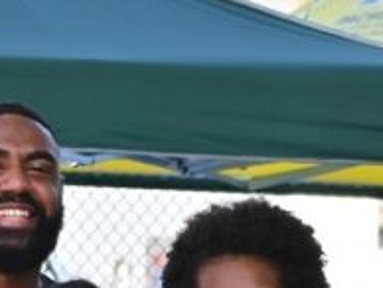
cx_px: 523
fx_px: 5893
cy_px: 480
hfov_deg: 3.7
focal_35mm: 532
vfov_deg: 2.8
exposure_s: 1/500
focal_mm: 70
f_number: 4.5
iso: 220
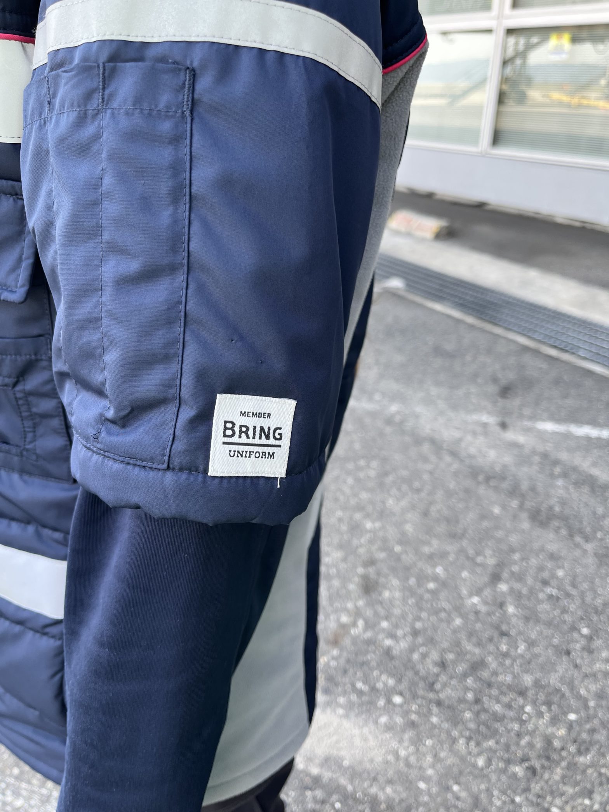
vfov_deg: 67.3
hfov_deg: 53.1
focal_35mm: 26
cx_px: 304
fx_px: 610
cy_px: 406
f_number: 1.6
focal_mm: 5.1
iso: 40
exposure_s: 1/159
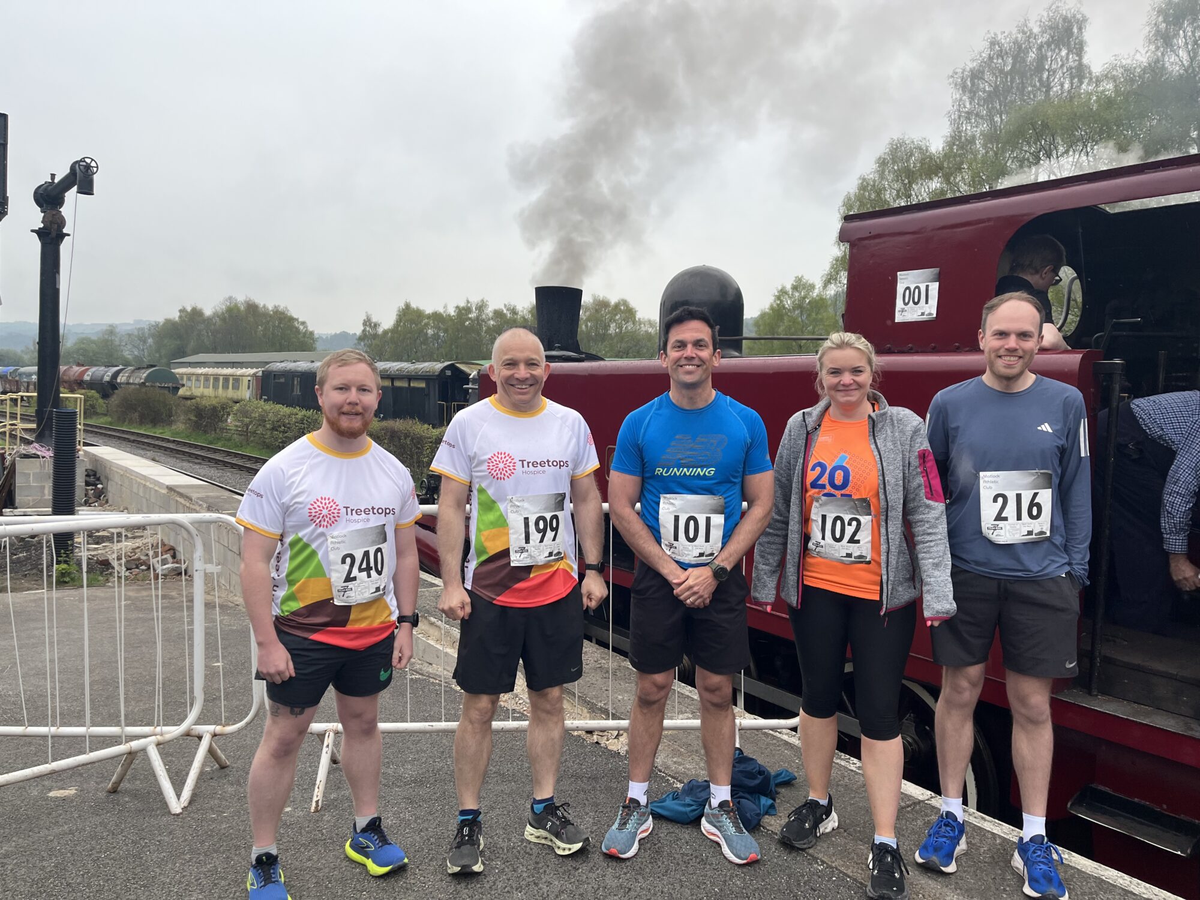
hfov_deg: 67.3
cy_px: 450
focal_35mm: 26
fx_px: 901
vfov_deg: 53.1
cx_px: 600
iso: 50
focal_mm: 5.1
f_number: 1.6
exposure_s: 1/351
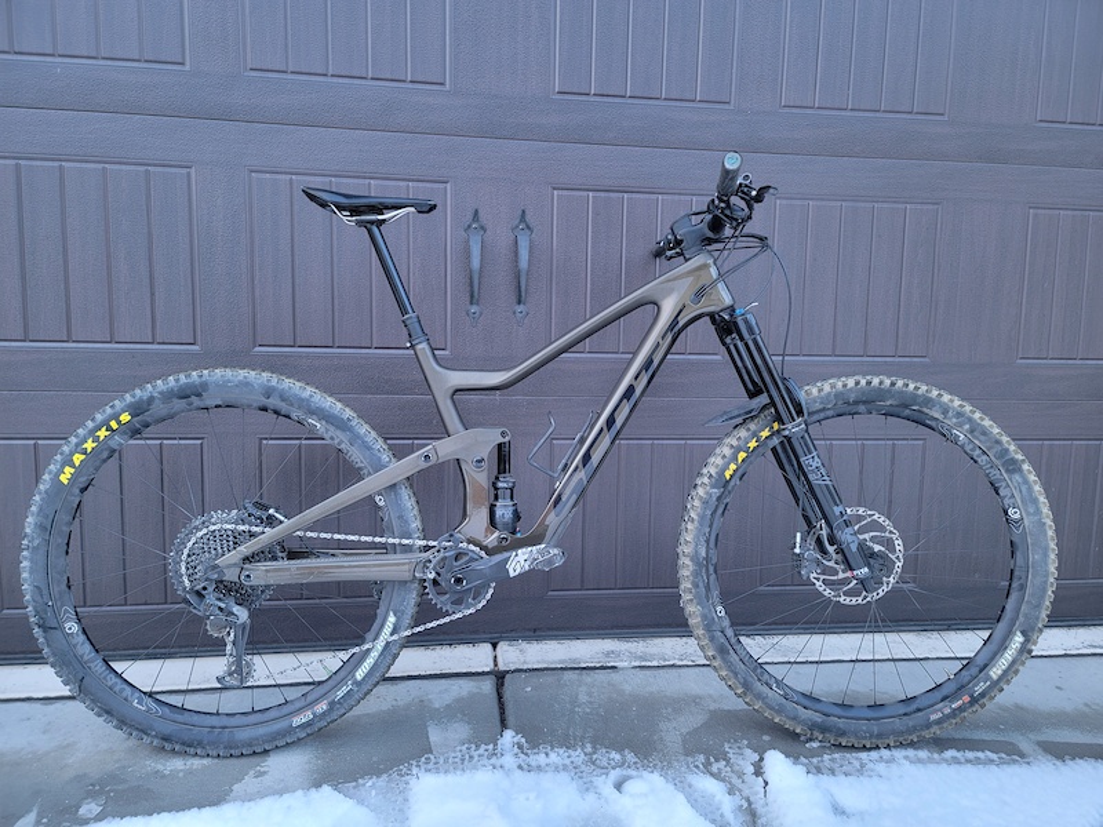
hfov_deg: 71.6
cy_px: 414
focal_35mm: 24
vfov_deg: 56.8
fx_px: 765
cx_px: 552
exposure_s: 1/120
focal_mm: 6.7
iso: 160
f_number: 1.8
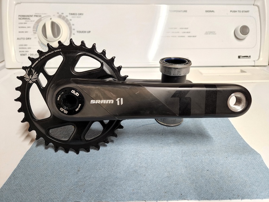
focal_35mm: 23
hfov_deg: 73.9
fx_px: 179
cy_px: 101
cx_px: 134
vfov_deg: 58.9
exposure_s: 1/60
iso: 500
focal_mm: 5.4
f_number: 1.8
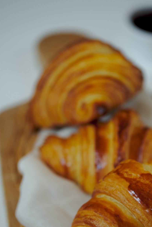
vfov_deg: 14.0
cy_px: 157
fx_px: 923
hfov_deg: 9.4
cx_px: 116
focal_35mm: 146
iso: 125
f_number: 3.3
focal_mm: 90
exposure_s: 1/5
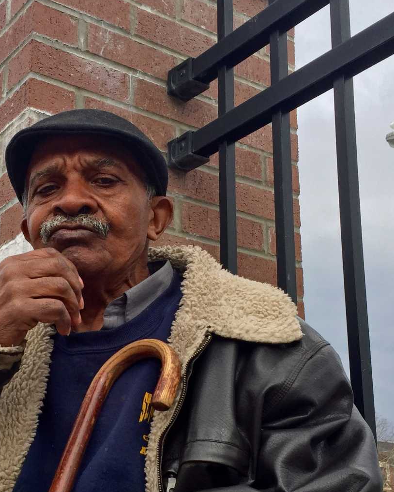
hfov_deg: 26.1
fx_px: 831
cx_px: 70
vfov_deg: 32.8
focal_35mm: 57
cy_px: 320
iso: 32
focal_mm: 4.15
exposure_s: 1/898
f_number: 2.2
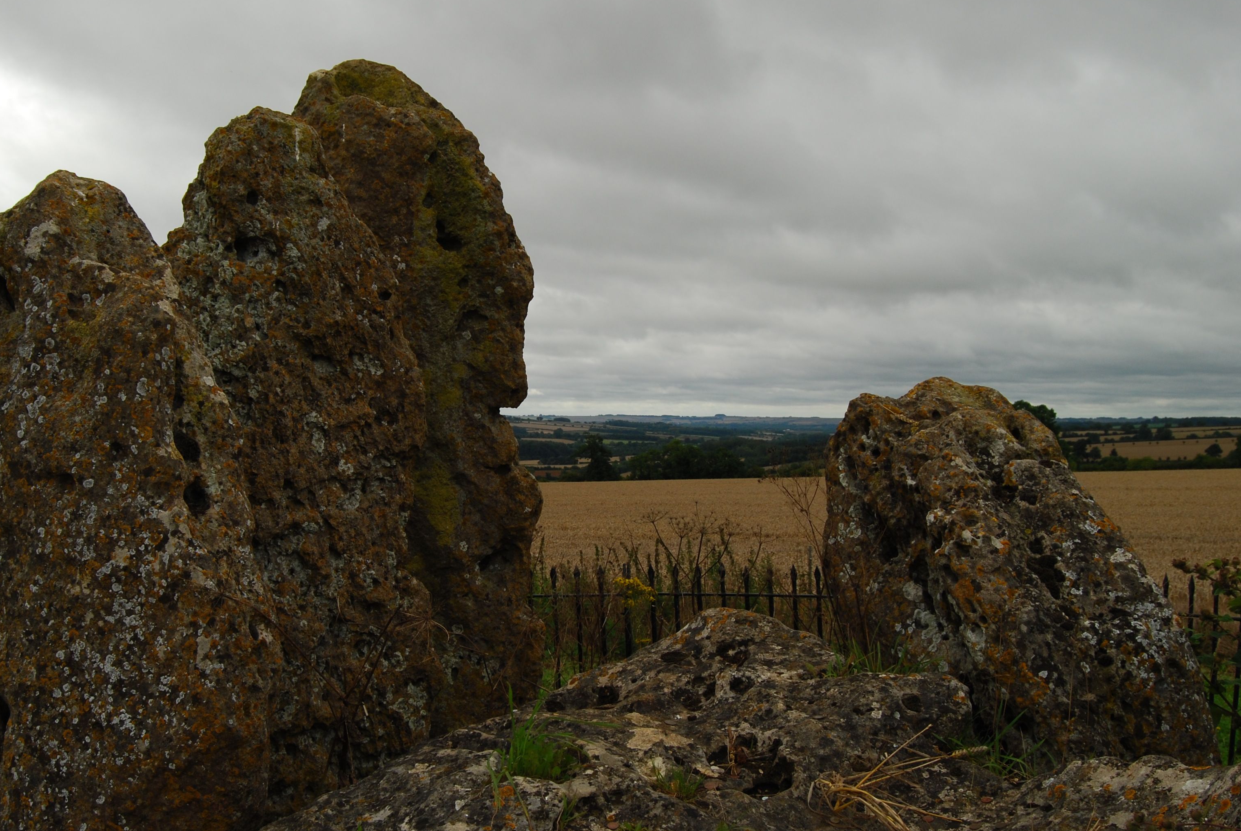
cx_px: 550
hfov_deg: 46.3
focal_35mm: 42
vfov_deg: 32.0
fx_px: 1450
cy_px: 432
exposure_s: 1/400
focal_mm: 22
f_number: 8
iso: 200
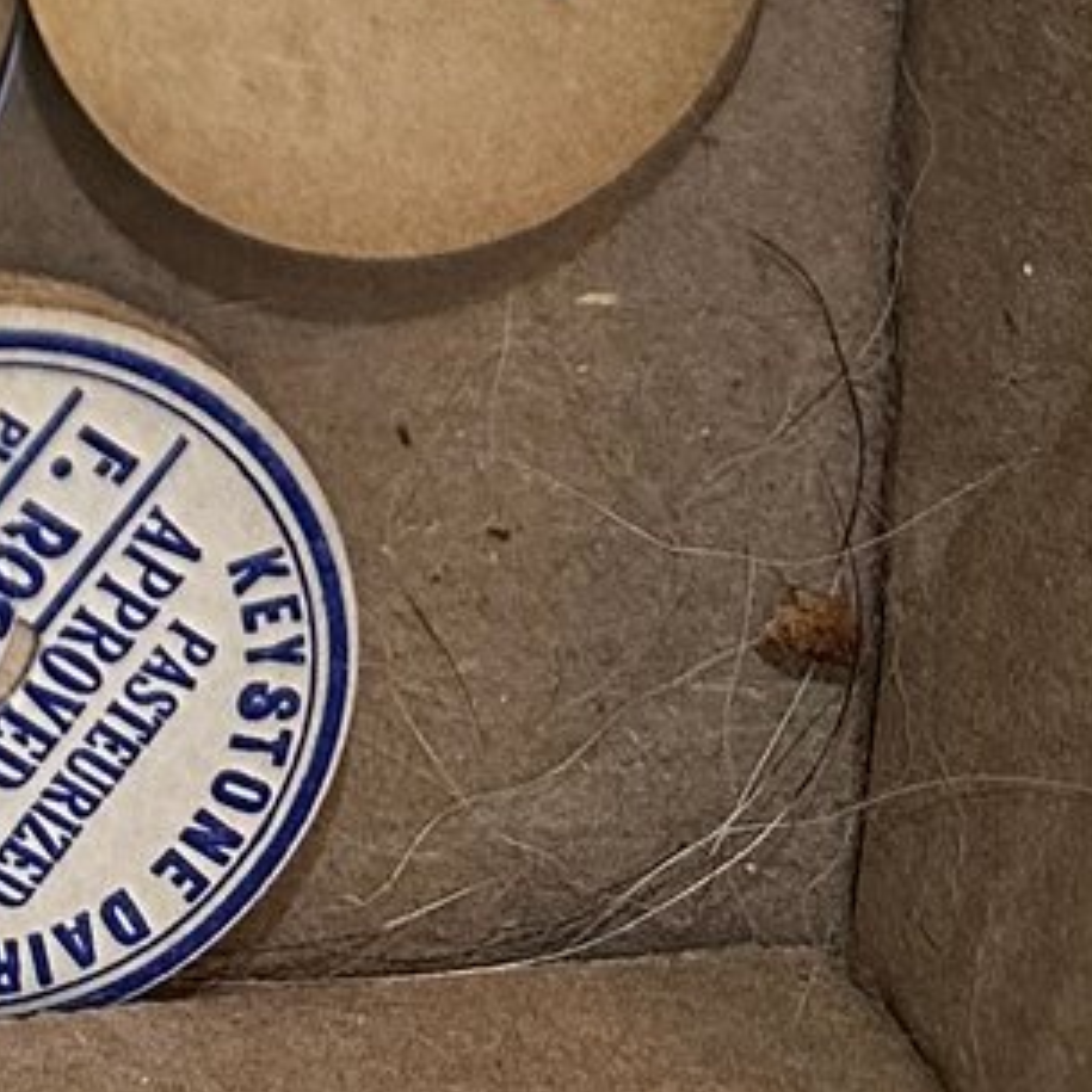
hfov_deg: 11.2
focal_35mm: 139
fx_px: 4961
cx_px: -1196
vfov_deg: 9.5
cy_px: -2306
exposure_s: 1/120
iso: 250
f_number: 1.78
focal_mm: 6.86
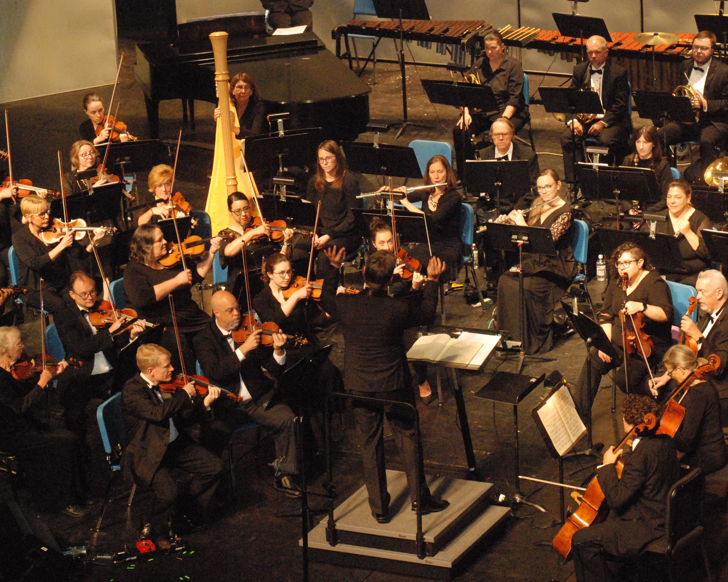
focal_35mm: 169
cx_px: 334
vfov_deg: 9.1
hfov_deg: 11.4
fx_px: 3642
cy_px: 292
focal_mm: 100
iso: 3200
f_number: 7.1
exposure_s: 1/60
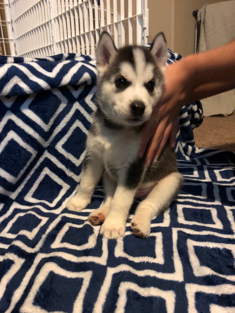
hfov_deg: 48.2
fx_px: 262
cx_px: 118
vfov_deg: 61.7
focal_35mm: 29
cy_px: 156
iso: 640
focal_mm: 3.99
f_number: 1.8
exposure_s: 1/24
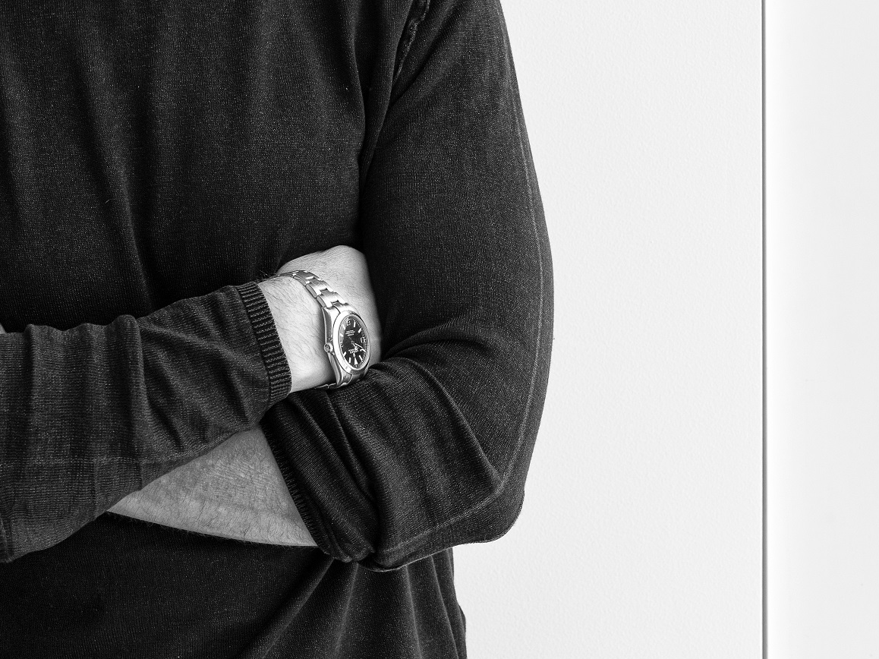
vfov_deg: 10.9
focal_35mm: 135
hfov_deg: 14.6
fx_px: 3427
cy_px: 68
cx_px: 336
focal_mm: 80
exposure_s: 1/180
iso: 800
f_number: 6.8
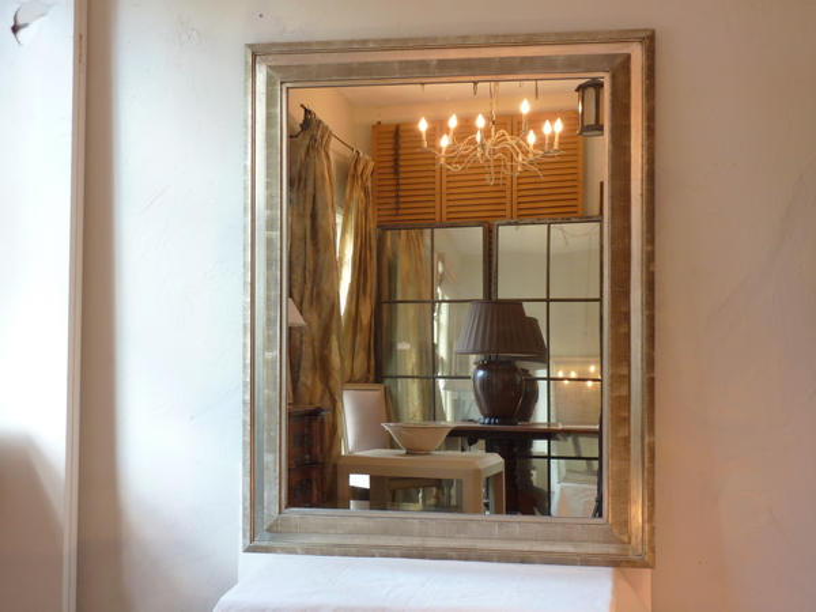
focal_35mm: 48
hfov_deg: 39.7
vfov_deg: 30.3
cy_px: 306
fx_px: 1131
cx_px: 408
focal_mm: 7.9
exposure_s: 1/8
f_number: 3.8
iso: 80
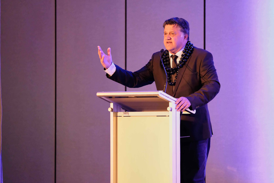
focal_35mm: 202
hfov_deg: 10.2
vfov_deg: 6.8
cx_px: 137
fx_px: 1537
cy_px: 92
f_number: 2.8
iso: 6400
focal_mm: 134.4
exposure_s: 1/60
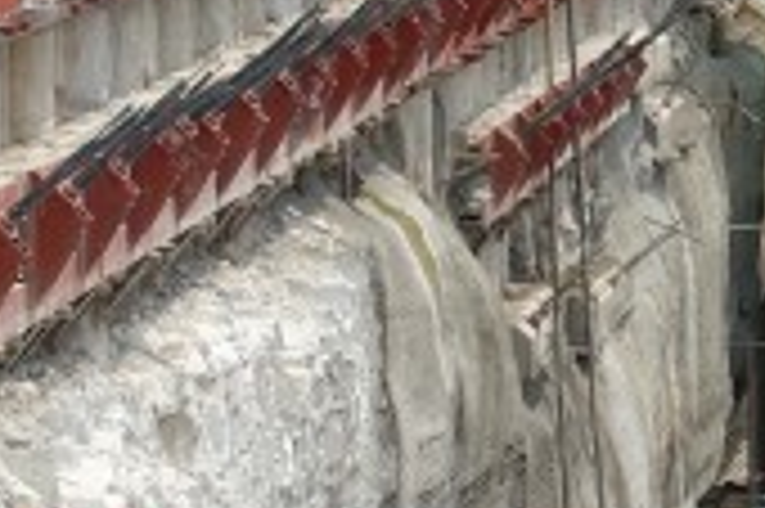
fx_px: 3906
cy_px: -241
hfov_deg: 10.6
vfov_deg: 7.3
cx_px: 1314
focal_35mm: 184
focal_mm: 14.3
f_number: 4
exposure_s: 1/160
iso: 125
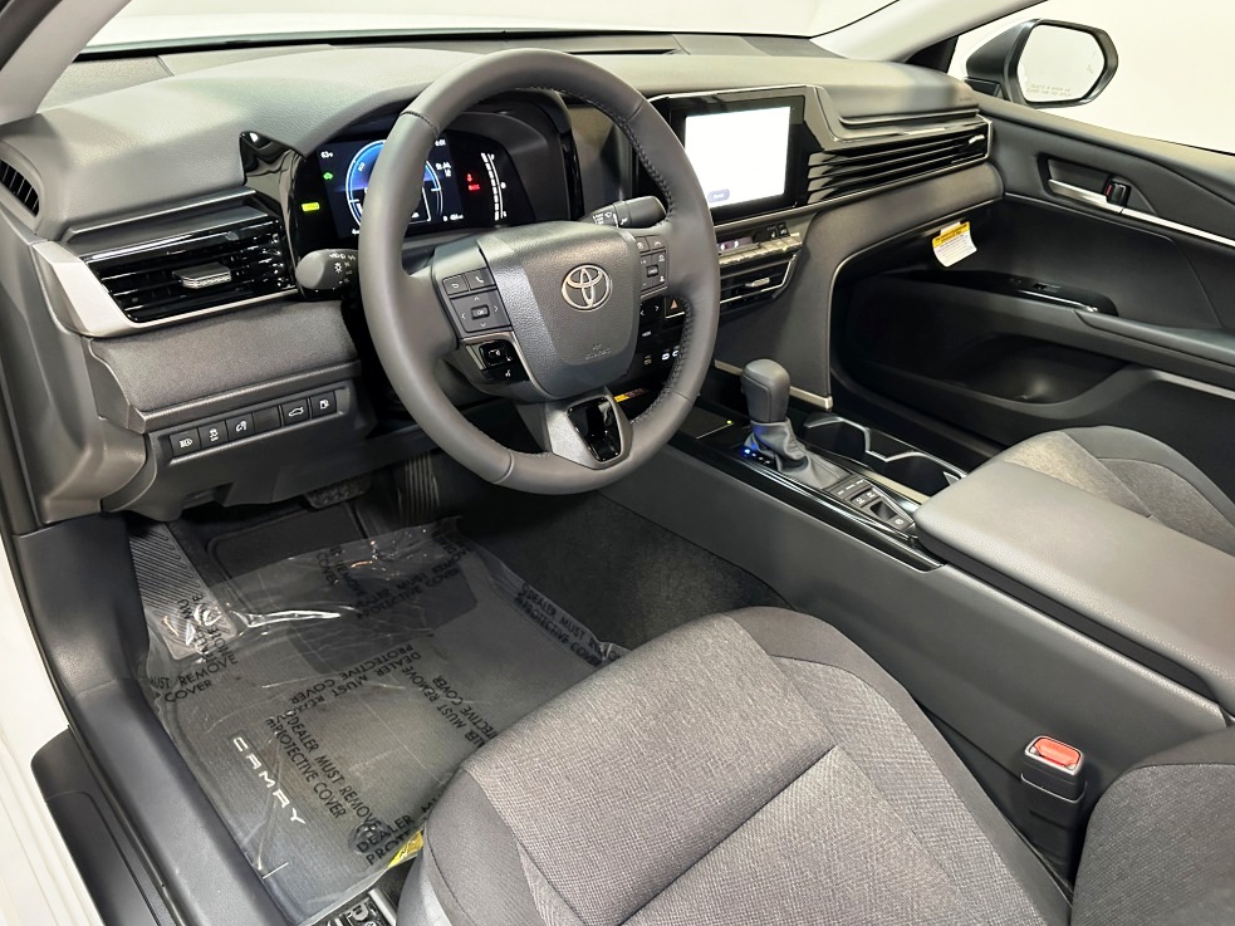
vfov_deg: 54.9
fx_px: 892
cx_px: 632
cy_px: 479
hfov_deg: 69.4
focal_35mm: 25
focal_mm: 6.86
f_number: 1.78
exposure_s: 1/30
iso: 800
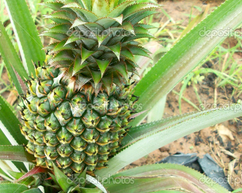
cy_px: 106
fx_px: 372
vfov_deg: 29.1
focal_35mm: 52
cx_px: 100
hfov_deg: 35.9
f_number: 2.8
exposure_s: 1/71.1
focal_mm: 5.7
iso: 80
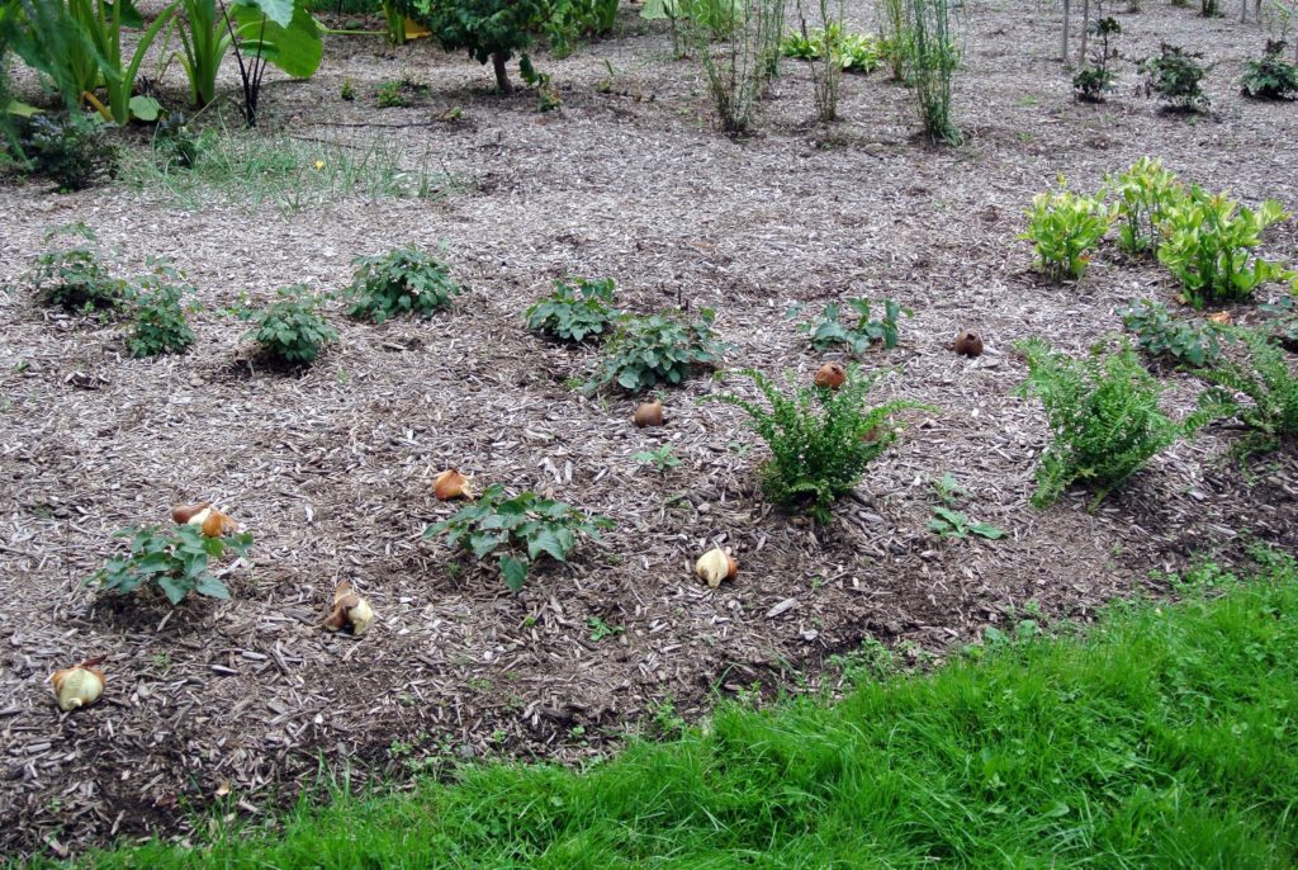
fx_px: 1444
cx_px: 649
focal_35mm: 40
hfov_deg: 48.4
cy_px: 435
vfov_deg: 33.5
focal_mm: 15.1
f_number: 4.2
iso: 100
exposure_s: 1/160
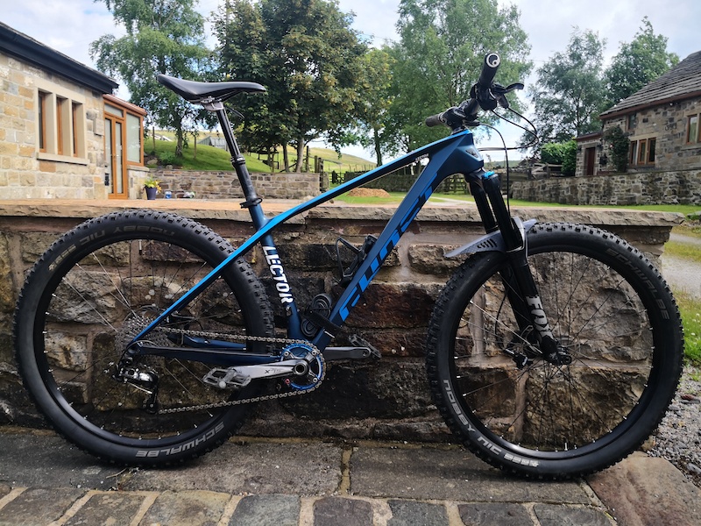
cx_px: 350
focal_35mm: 27
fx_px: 547
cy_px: 263
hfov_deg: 65.3
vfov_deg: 51.4
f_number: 1.6
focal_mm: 3.95
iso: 50
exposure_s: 1/486
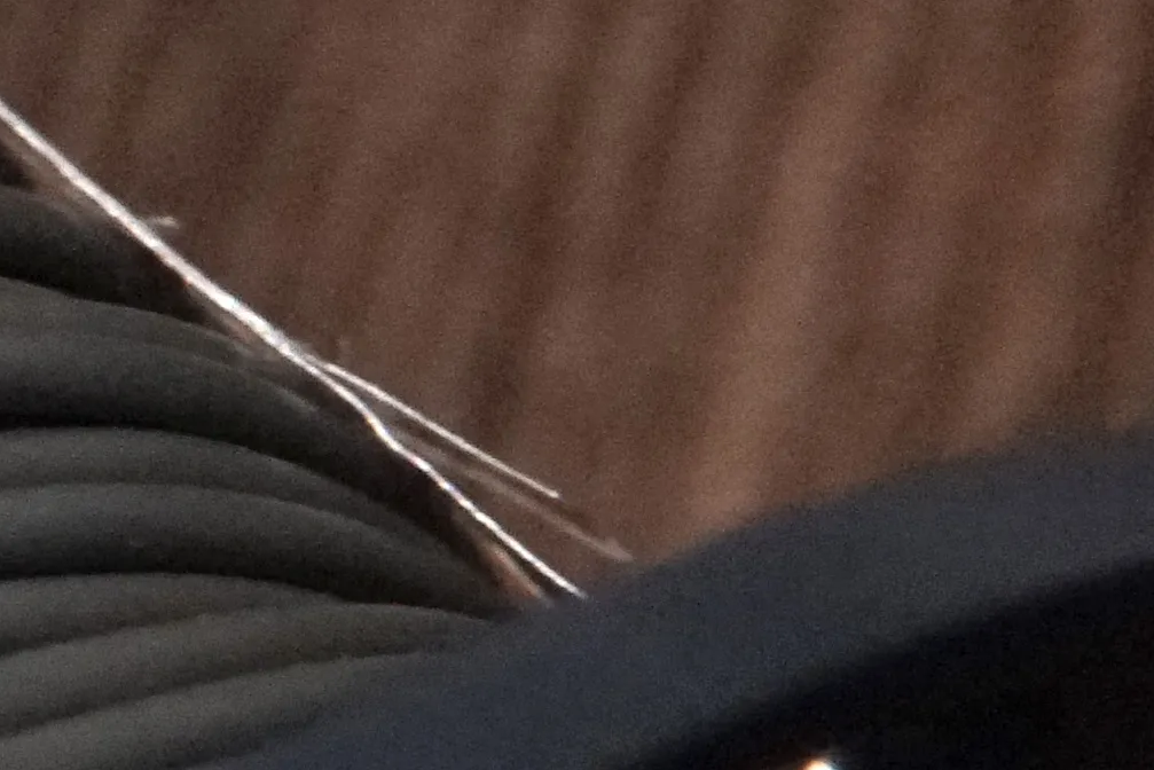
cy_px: -623
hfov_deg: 7.2
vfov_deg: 5.1
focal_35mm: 268
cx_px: -1696
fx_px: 8593
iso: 4000
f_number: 10
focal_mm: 30
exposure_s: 1/60
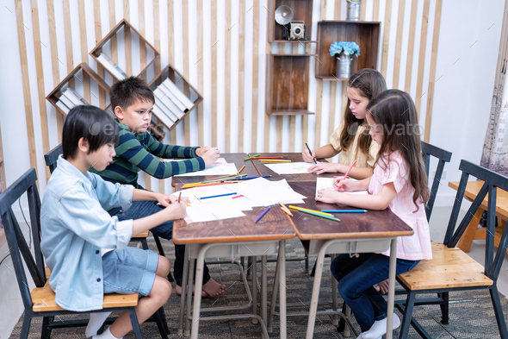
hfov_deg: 54.4
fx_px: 494
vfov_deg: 37.8
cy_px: 170
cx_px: 254
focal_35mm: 35
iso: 320
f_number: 1.4
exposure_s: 1/320
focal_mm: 35
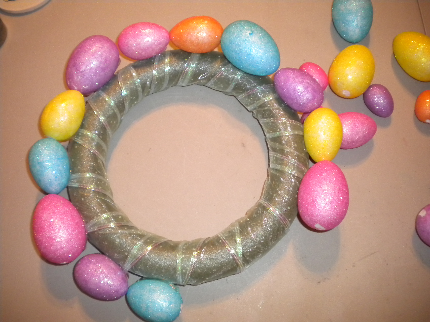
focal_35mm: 35
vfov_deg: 40.7
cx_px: 215
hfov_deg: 52.6
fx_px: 435
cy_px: 161
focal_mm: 6.3
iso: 400
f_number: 3.1
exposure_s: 1/30
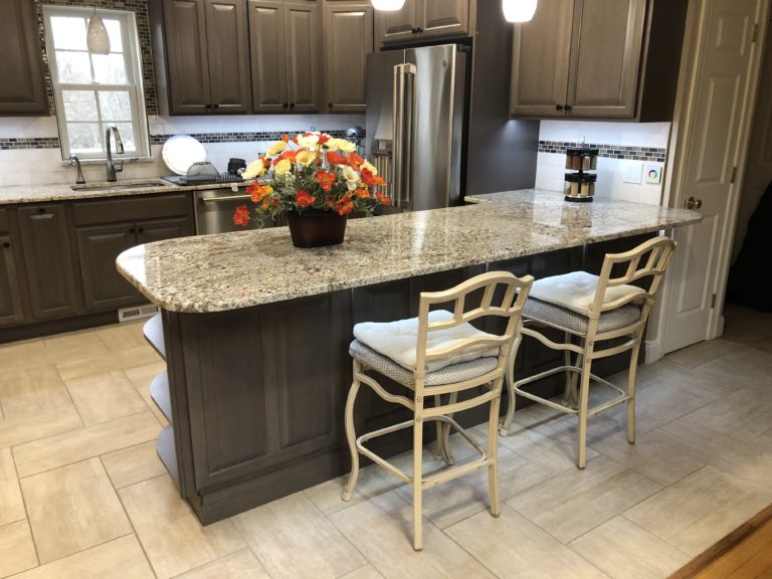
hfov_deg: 63.4
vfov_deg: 49.7
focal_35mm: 28
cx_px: 386
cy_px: 290
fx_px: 624
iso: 40
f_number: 1.8
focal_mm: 3.99
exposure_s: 1/15
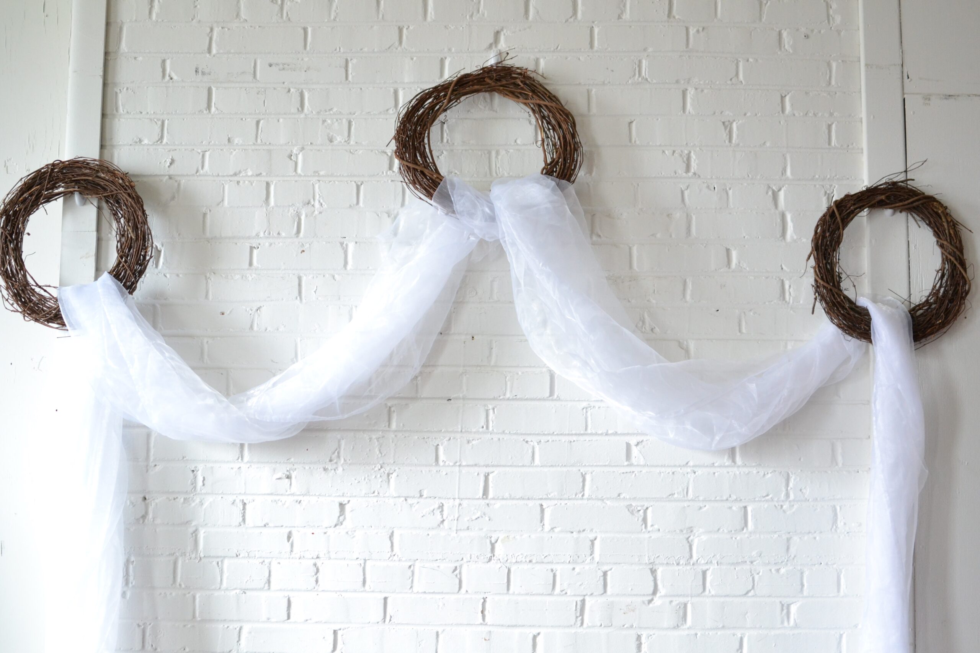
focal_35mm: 52
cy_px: 326
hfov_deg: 37.8
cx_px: 490
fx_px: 1429
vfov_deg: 25.8
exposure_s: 1/200
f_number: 2.5
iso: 1600
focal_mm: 35
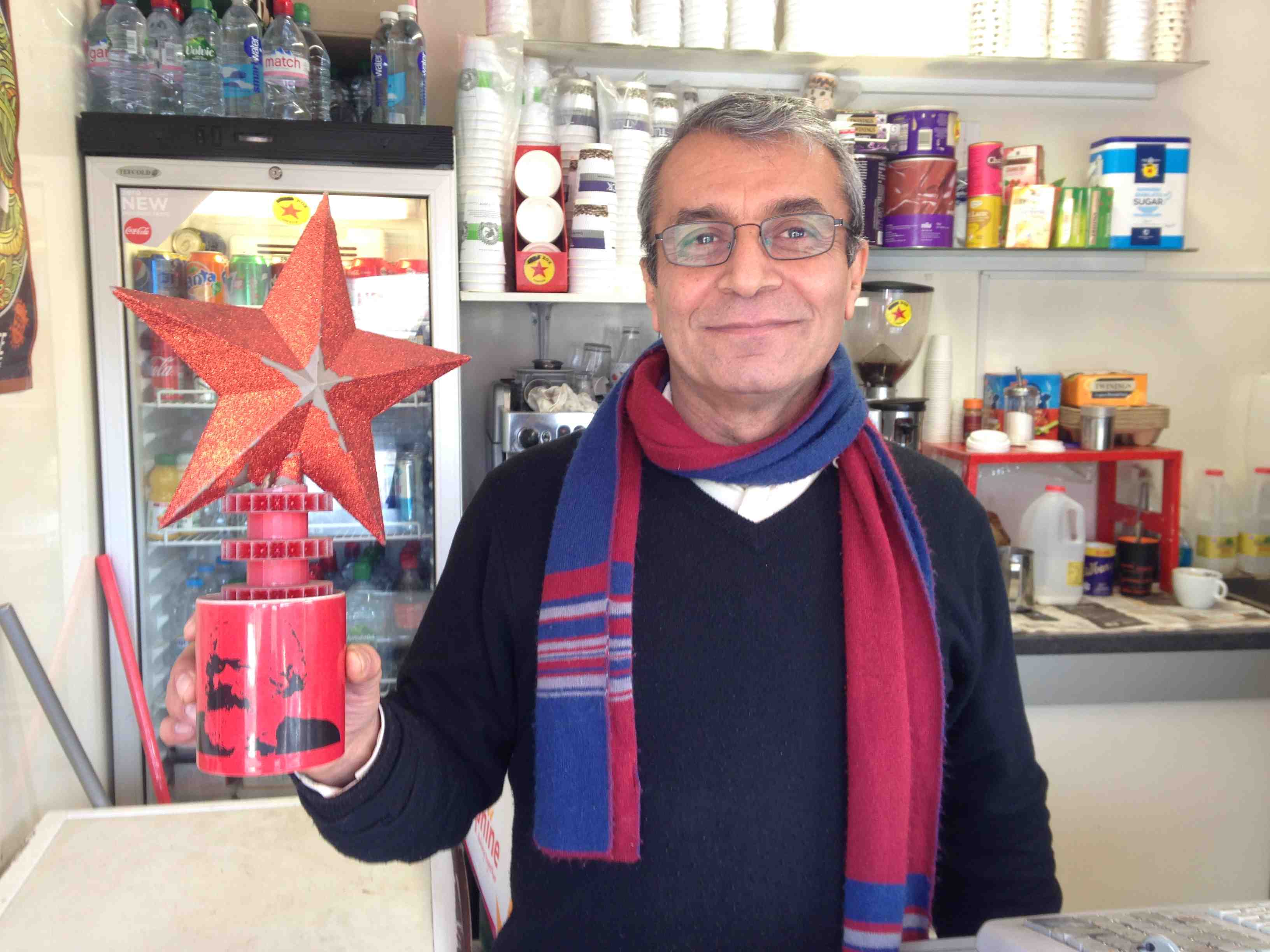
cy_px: 476
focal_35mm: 33
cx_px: 635
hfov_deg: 55.4
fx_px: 1211
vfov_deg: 42.9
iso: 50
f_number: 2.4
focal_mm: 4.12
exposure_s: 1/24
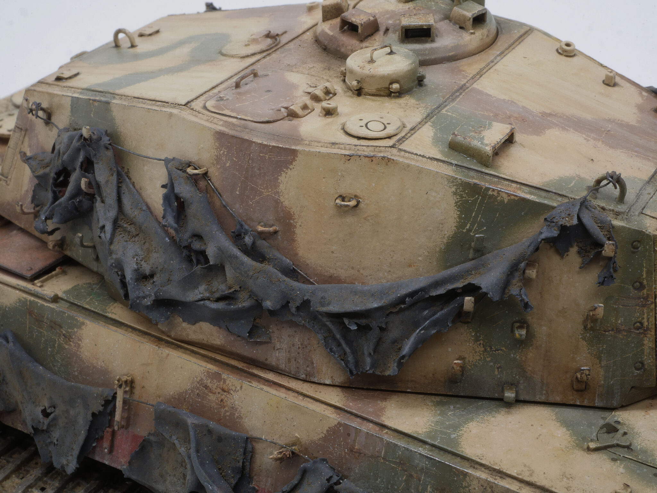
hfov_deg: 32.2
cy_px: 246
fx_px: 1139
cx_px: 328
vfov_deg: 24.4
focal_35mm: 60
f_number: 22
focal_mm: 30
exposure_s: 1
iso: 200
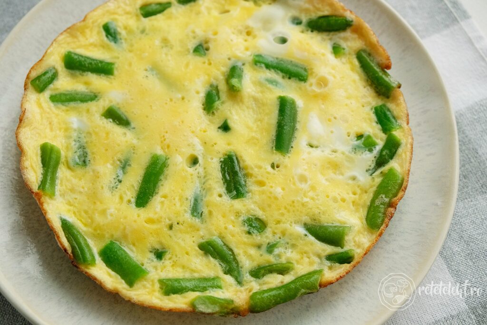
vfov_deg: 28.7
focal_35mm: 47
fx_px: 636
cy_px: 162
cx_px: 244
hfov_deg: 41.9
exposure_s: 1/320
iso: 2500
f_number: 5.6
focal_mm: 31.5
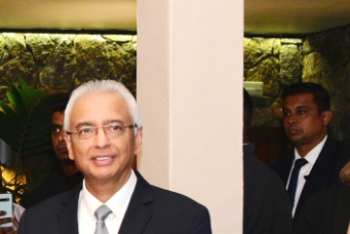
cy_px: 344
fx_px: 934
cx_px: -73
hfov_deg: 19.9
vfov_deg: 13.5
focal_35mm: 96
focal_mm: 32
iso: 3200
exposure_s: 1/200
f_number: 5
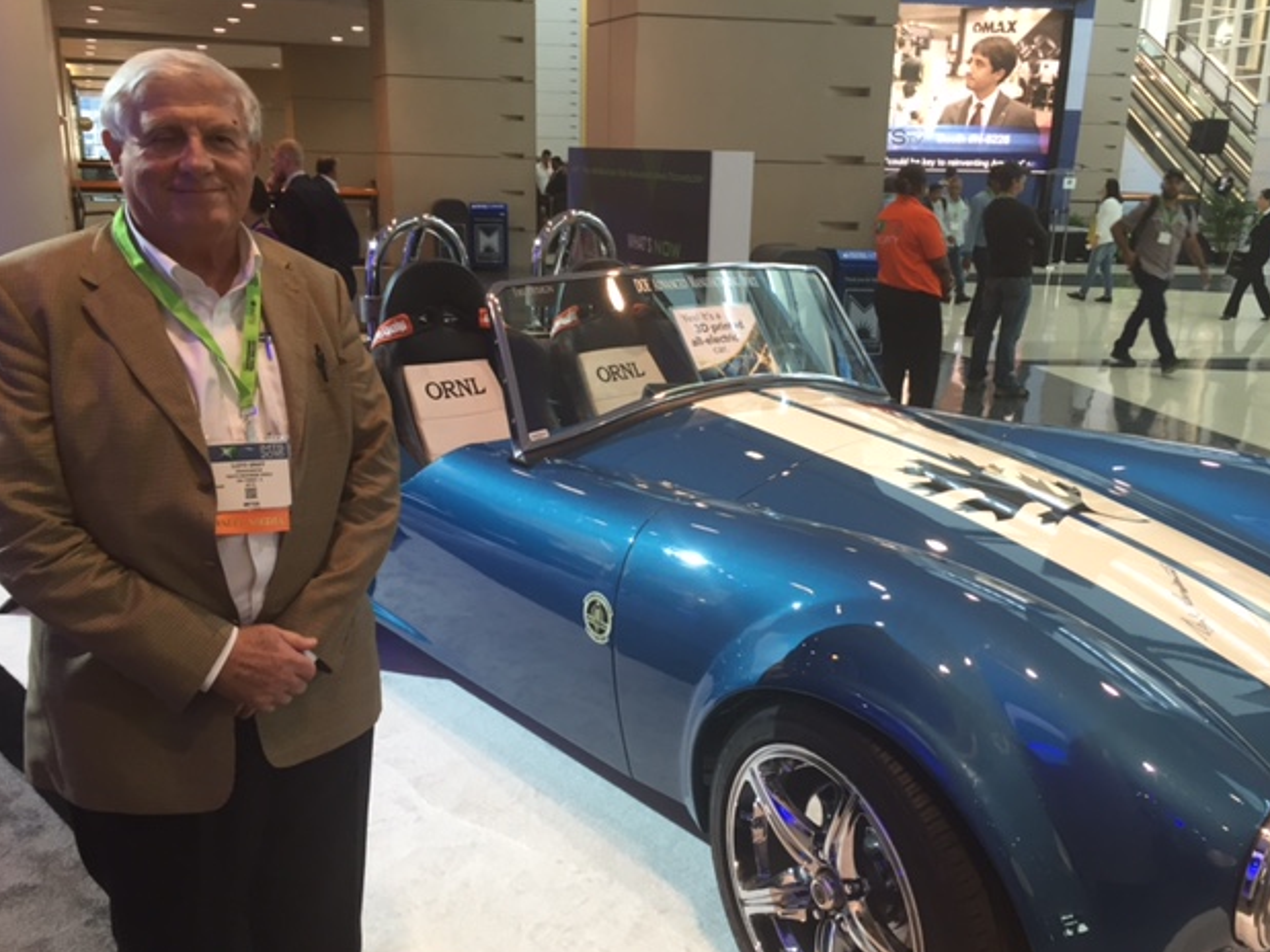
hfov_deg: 60.0
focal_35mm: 30
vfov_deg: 46.8
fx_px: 1100
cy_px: 486
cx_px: 640
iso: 64
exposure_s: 1/30
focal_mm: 4.15
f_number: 2.2
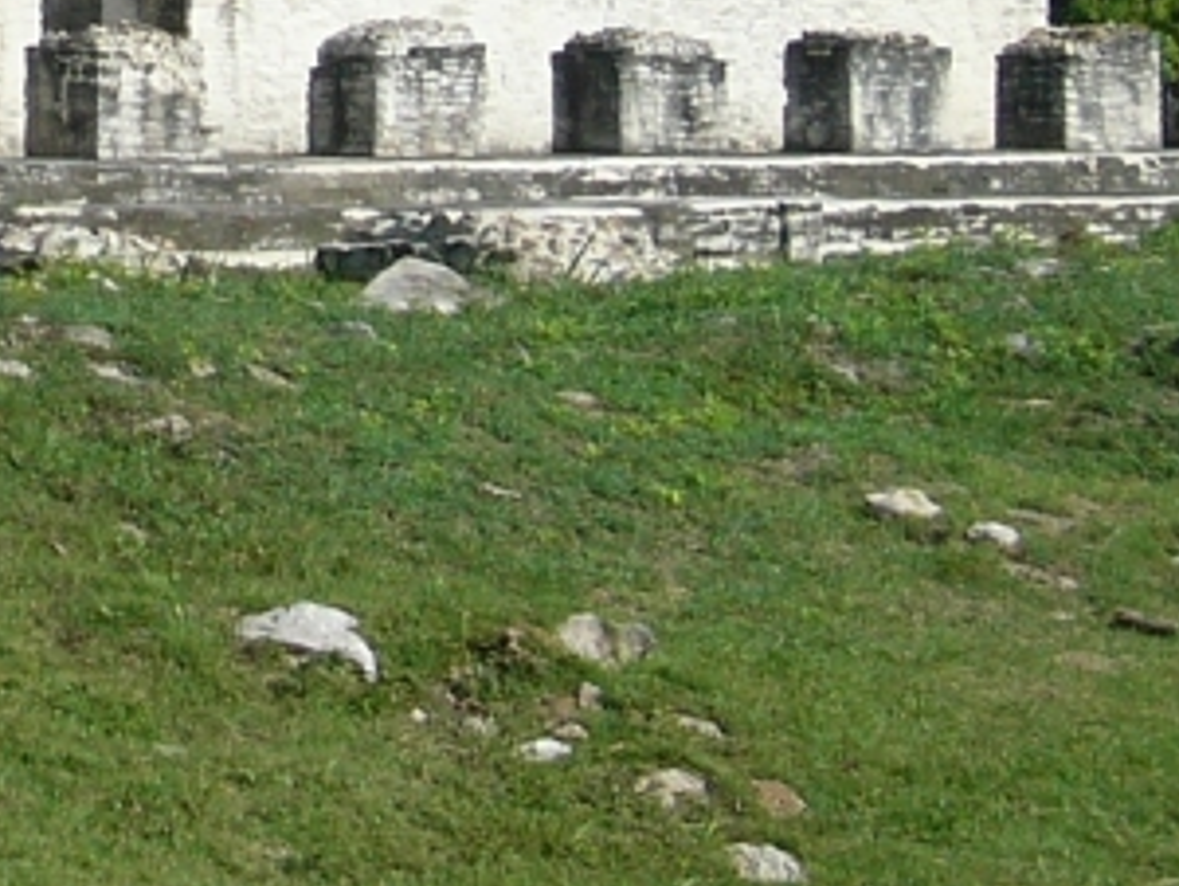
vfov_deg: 5.3
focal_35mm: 280
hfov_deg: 7.0
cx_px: -601
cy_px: -533
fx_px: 9540
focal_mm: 13.1
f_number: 12.1
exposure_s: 1/125
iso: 100
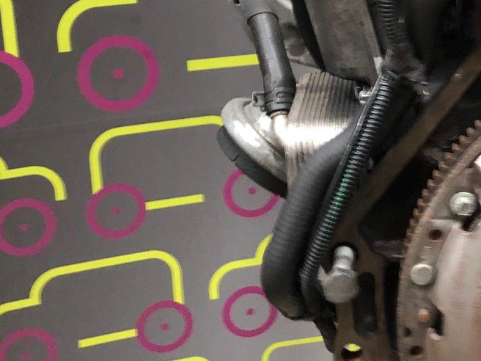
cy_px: 29
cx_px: 499
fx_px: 1195
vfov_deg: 16.9
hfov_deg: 21.8
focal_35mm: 86
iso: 50
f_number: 1.8
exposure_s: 1/15
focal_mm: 3.99
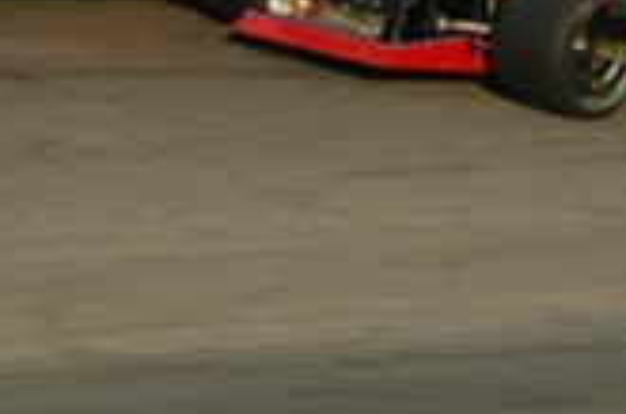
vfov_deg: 1.9
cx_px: 415
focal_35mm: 704
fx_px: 12207
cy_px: -61
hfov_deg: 2.9
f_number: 4.5
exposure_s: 1/250
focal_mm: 150
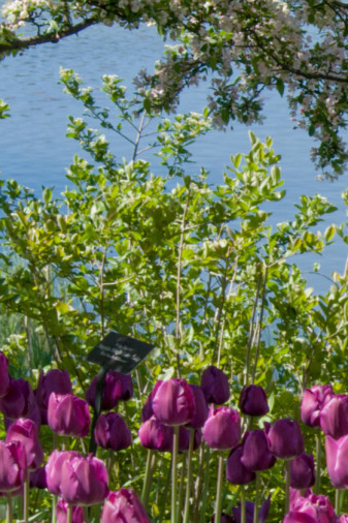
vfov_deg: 5.3
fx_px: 5687
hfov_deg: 3.5
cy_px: 325
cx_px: 555
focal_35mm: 392
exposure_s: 1/100
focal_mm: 86
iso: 200
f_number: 16
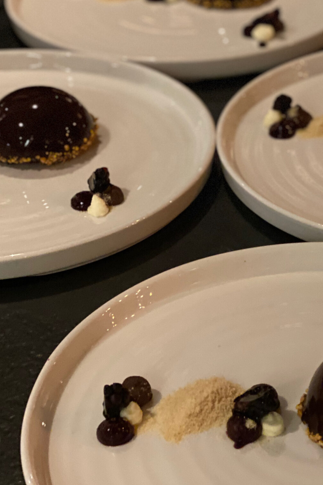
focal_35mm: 73
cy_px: 242
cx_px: 302
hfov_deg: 18.3
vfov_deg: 27.7
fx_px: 982
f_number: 2
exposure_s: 1/14
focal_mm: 6
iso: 400
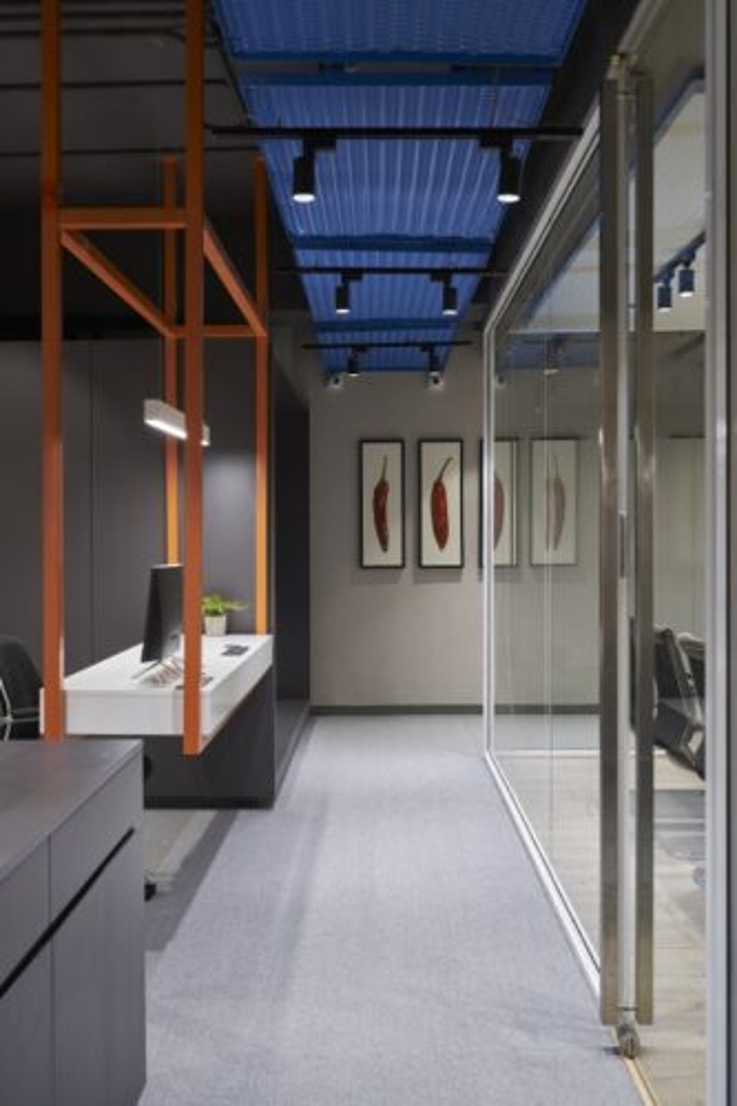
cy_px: 553
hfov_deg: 37.8
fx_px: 1075
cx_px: 368
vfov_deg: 54.5
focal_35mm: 35
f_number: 6.3
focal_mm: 35
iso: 125
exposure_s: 1/5
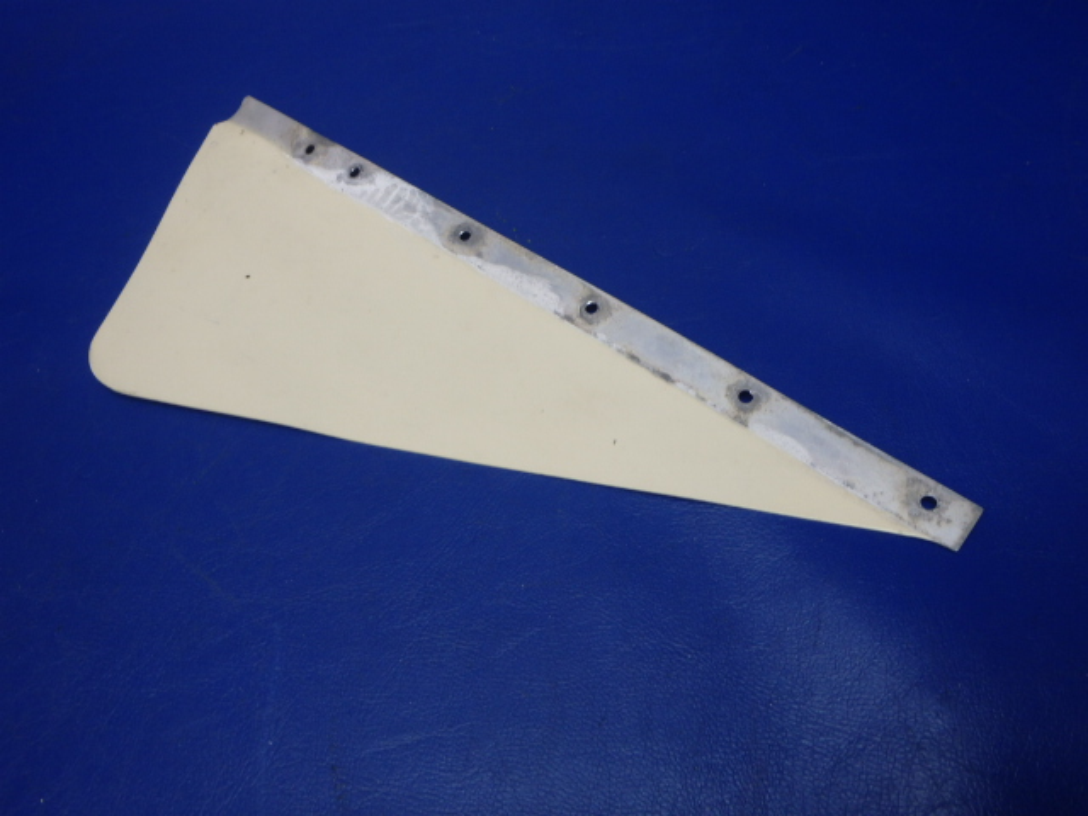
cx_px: 544
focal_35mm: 28
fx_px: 880
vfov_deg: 49.7
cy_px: 408
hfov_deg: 63.4
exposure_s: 1/30
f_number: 3.9
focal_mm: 5
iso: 200
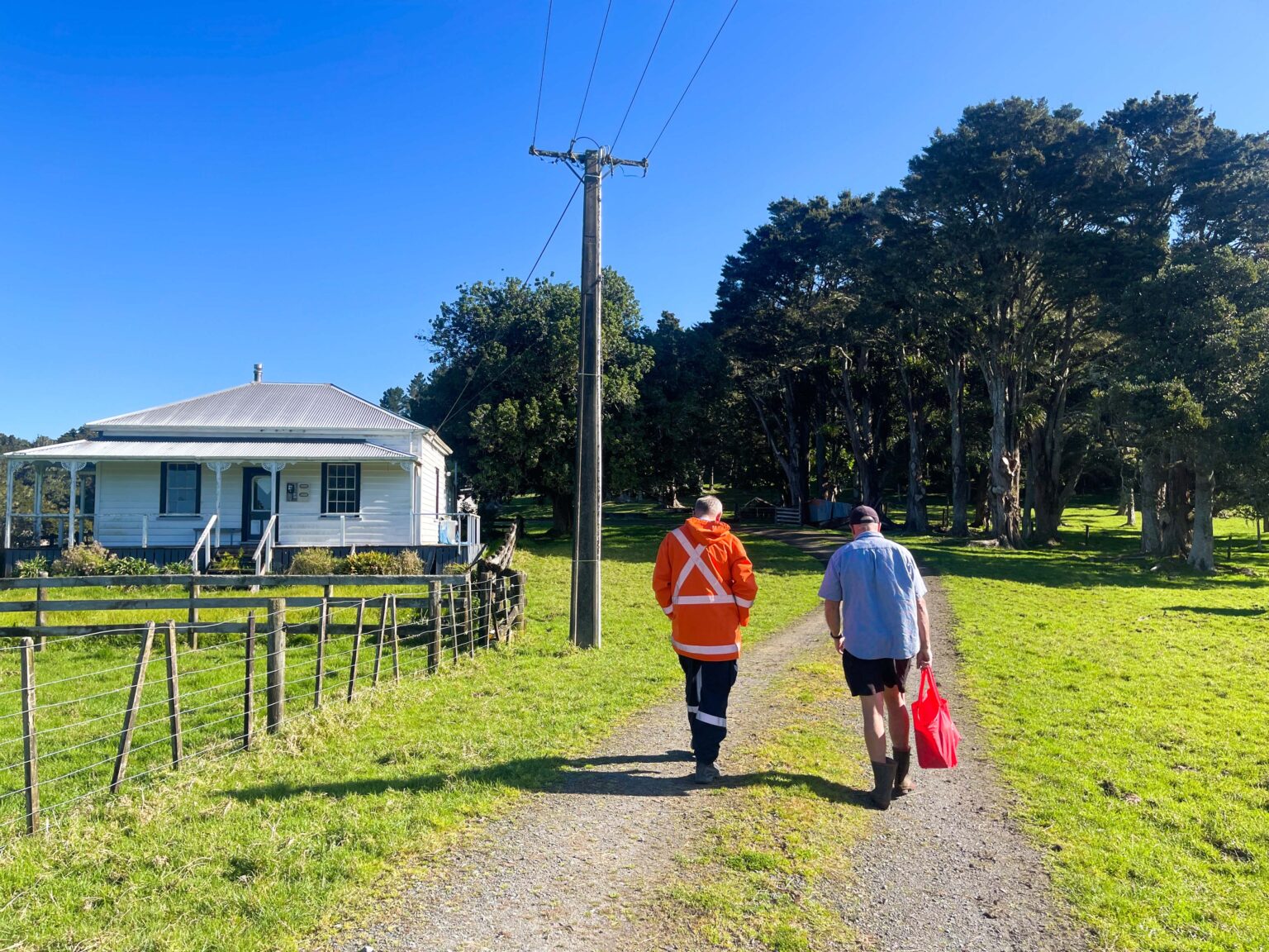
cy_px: 476
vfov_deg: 54.9
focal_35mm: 25
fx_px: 916
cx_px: 634
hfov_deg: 69.4
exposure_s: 1/1800
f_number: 1.6
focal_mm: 5.1
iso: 32
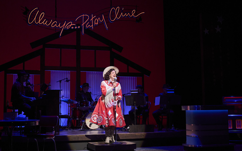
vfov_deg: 24.9
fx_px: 343
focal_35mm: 52
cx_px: 121
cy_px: 78
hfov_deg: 38.9
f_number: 5.6
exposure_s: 1/400
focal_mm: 50
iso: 3200
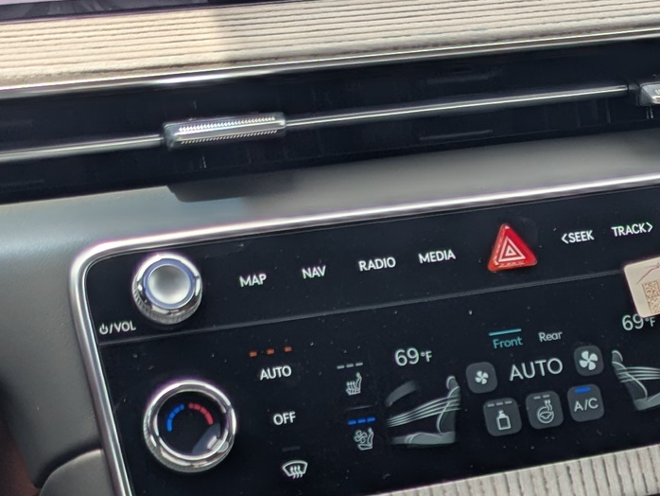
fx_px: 1678
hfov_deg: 21.7
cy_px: 510
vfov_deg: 16.4
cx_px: 613
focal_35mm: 88
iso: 40
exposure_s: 1/740
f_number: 1.85
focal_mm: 6.81
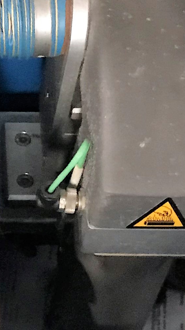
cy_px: 253
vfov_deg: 17.3
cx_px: -54
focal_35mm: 123
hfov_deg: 9.7
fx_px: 1073
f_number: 1.8
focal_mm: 3.99
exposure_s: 1/6
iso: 80
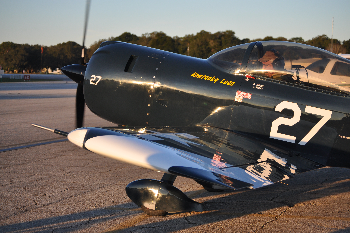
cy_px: 116
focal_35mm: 82
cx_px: 175
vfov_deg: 16.5
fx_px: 801
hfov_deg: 24.6
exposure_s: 1/1250
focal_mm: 55
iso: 400
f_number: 5
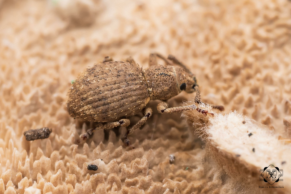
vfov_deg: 13.0
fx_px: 849
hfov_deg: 19.5
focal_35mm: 105
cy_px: 97
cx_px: 146
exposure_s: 1/200
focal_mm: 105
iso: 200
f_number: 14
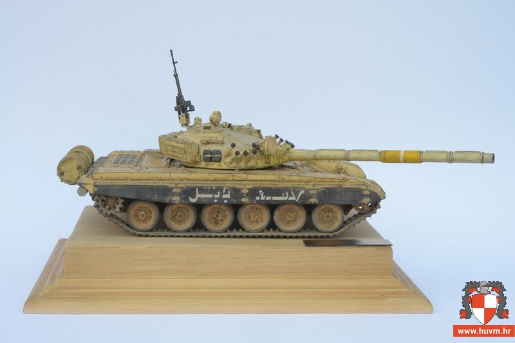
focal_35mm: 75
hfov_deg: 27.0
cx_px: 258
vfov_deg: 18.2
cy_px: 172
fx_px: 1073
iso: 1250
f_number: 18
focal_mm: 75
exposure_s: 1/125
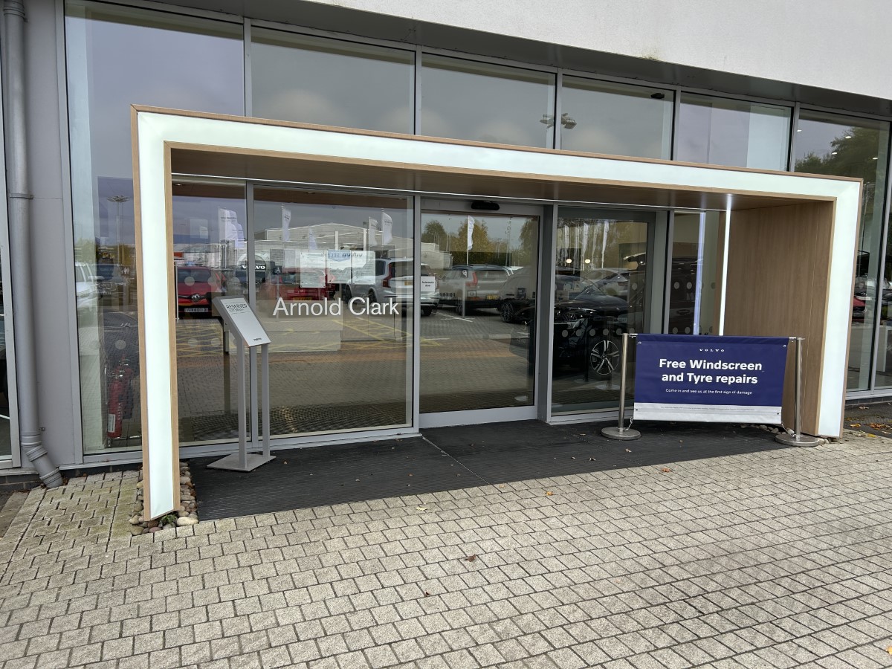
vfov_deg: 53.1
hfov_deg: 67.3
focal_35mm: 26
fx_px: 670
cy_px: 334
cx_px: 446
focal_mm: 5.7
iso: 50
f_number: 1.5
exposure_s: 1/458
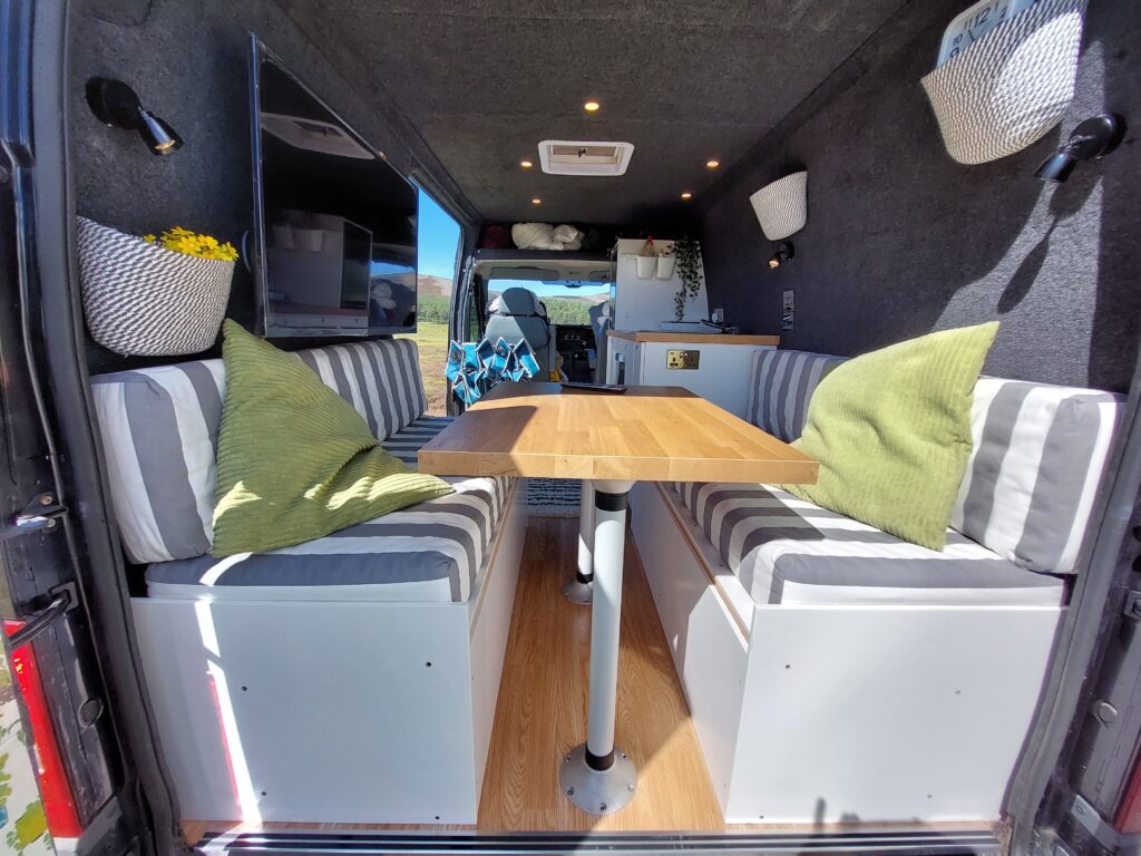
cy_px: 428
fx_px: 429
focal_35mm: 13
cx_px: 570
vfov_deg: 89.9
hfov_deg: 106.2
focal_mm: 1.74
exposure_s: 1/626
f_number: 2.2
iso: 50
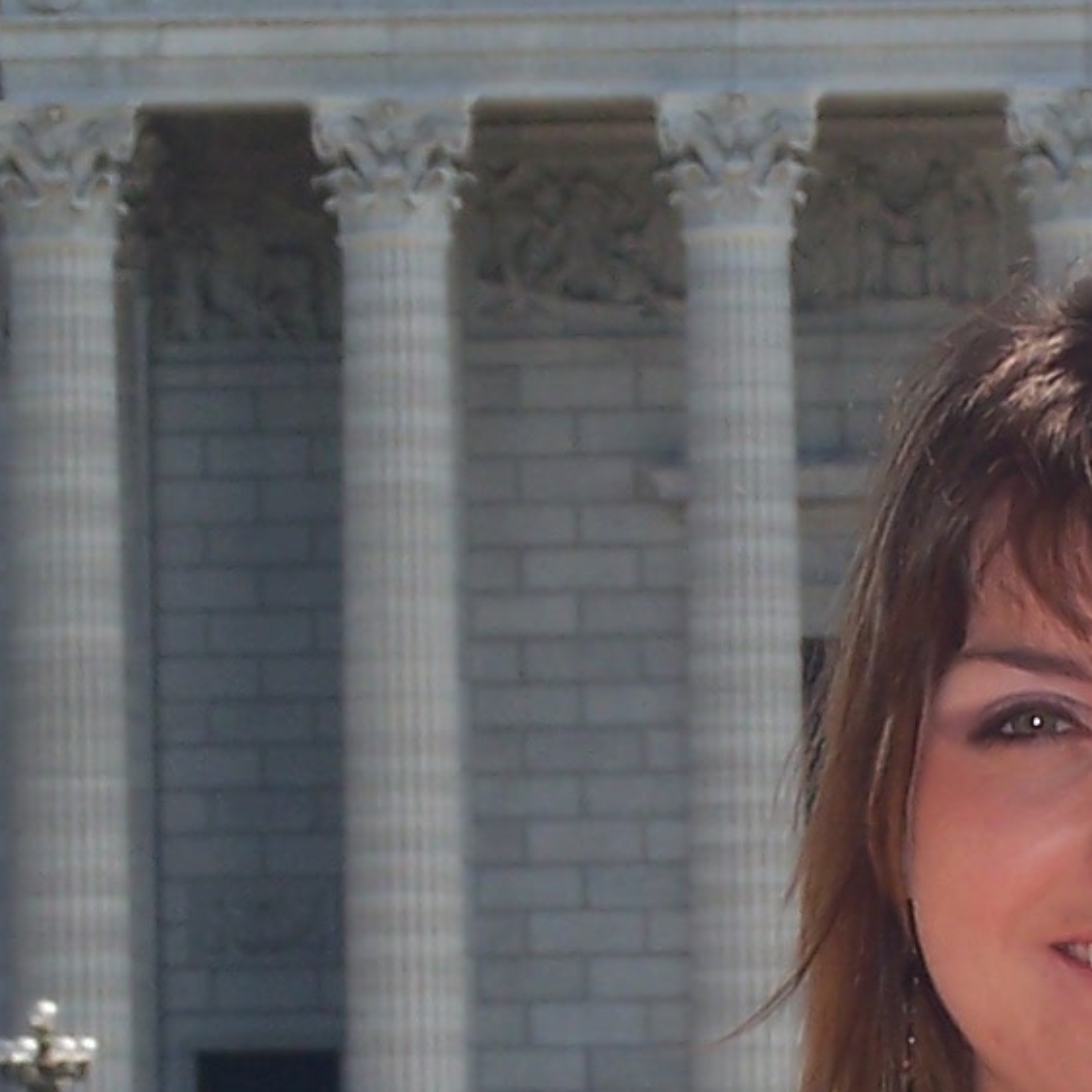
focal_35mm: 340
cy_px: 884
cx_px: 782
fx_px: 12135
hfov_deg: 5.2
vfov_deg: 5.1
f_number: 4.5
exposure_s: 1/350
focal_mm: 15.6
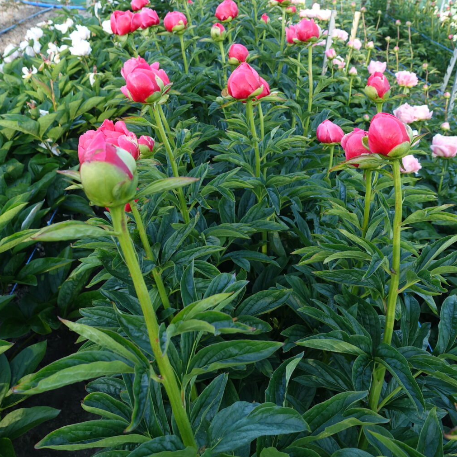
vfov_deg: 52.0
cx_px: 229
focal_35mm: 31
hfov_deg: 52.5
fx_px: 463
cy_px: 170
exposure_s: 1/80
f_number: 4
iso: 125
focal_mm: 8.8
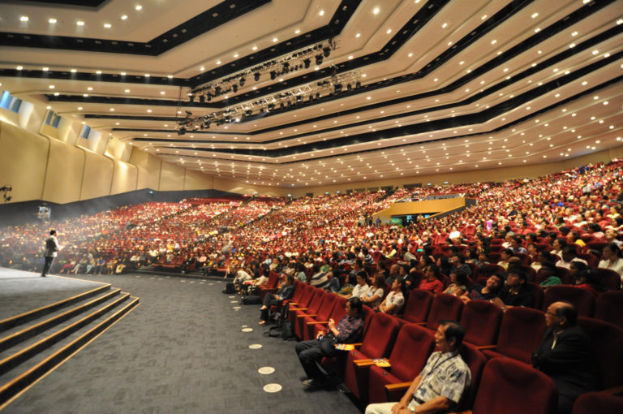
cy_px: 207
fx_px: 285
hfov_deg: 95.1
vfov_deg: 71.9
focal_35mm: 16
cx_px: 312
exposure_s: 1/4
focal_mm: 11
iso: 800
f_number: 2.8
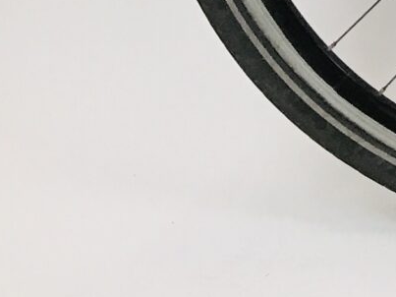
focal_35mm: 178
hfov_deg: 8.8
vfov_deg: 7.6
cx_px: 1252
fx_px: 2036
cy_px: -495
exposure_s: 1/33
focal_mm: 3.99
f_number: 1.8
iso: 20
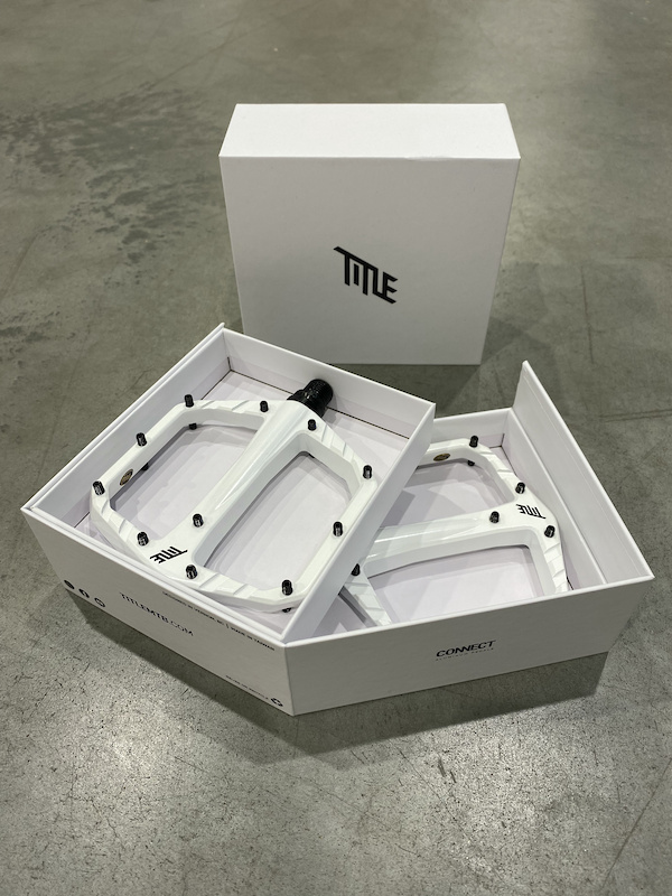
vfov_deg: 67.3
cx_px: 336
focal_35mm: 26
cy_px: 448
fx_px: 673
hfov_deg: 53.1
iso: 64
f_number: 1.8
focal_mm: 4.25
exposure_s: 1/120
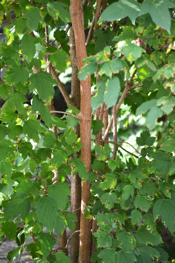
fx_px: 1148
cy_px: 132
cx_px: 88
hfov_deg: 8.7
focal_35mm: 158
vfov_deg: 13.0
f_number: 4.5
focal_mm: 105
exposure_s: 1/500
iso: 1800
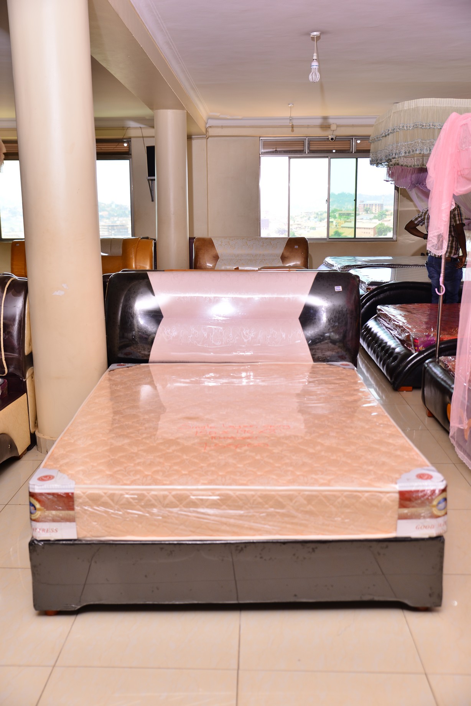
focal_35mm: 35
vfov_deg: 54.4
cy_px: 353
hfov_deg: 37.9
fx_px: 686
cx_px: 236
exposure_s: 1/160
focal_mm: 35
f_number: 3.2
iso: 160
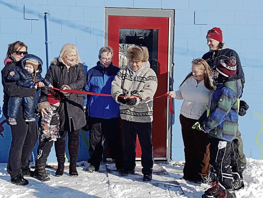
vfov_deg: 53.1
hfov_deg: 67.3
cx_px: 132
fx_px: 198
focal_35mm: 26
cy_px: 99
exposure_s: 1/2768
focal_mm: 4.2
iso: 50
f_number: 1.7
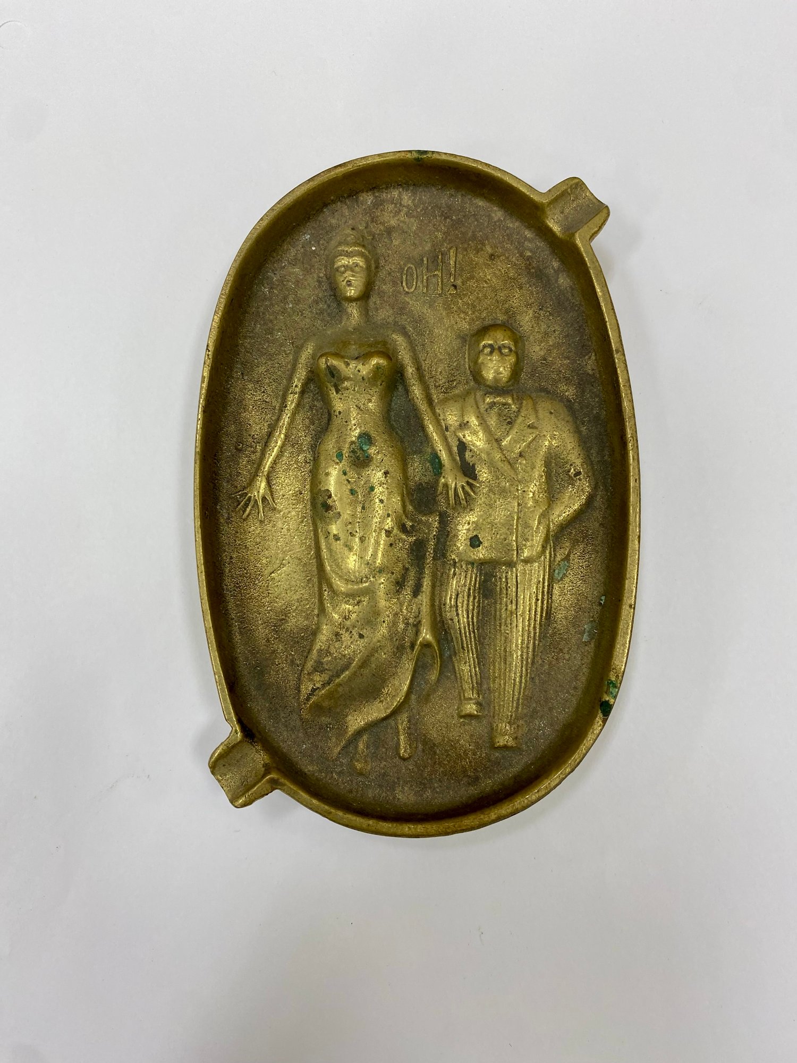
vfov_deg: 67.3
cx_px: 398
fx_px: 798
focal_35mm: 26
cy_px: 532
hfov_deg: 53.1
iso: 64
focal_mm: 4.25
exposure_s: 1/120
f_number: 1.8
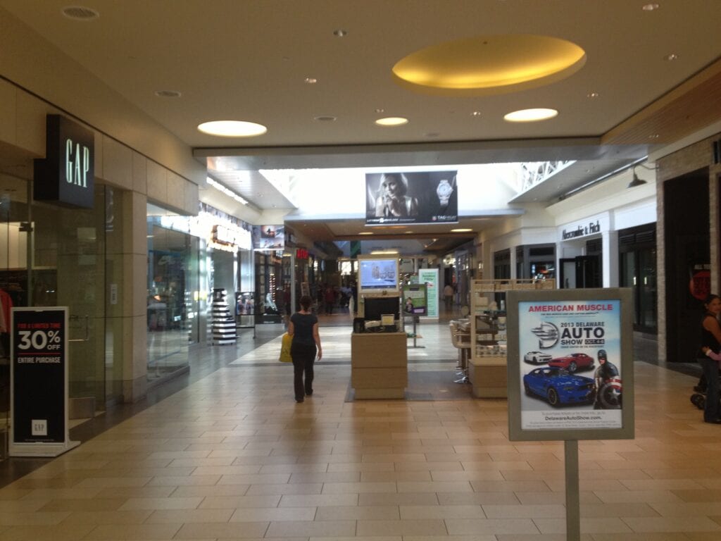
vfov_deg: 40.7
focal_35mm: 35
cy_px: 270
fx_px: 729
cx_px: 360
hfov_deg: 52.6
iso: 100
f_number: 2.4
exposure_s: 1/120
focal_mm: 4.28
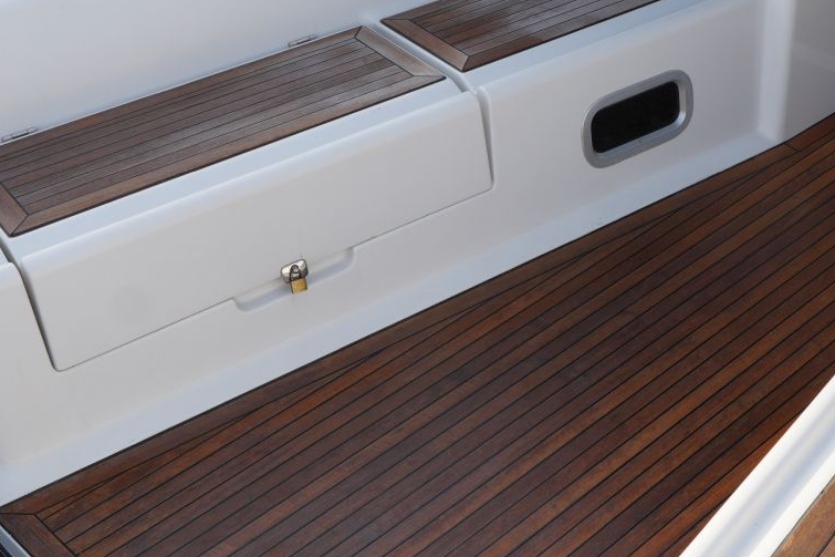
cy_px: 172
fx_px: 1414
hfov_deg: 31.7
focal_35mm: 61
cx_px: 704
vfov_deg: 22.1
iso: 100
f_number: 8
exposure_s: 1/125
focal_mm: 16
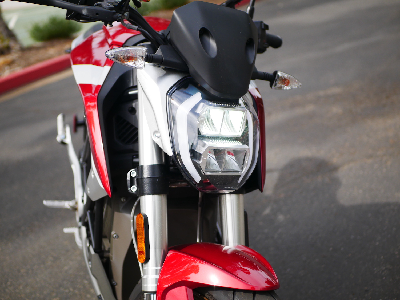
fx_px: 578
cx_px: 200
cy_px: 150
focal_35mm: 50
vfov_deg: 29.1
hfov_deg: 38.2
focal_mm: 25
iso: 200
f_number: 1.7
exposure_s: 1/4000
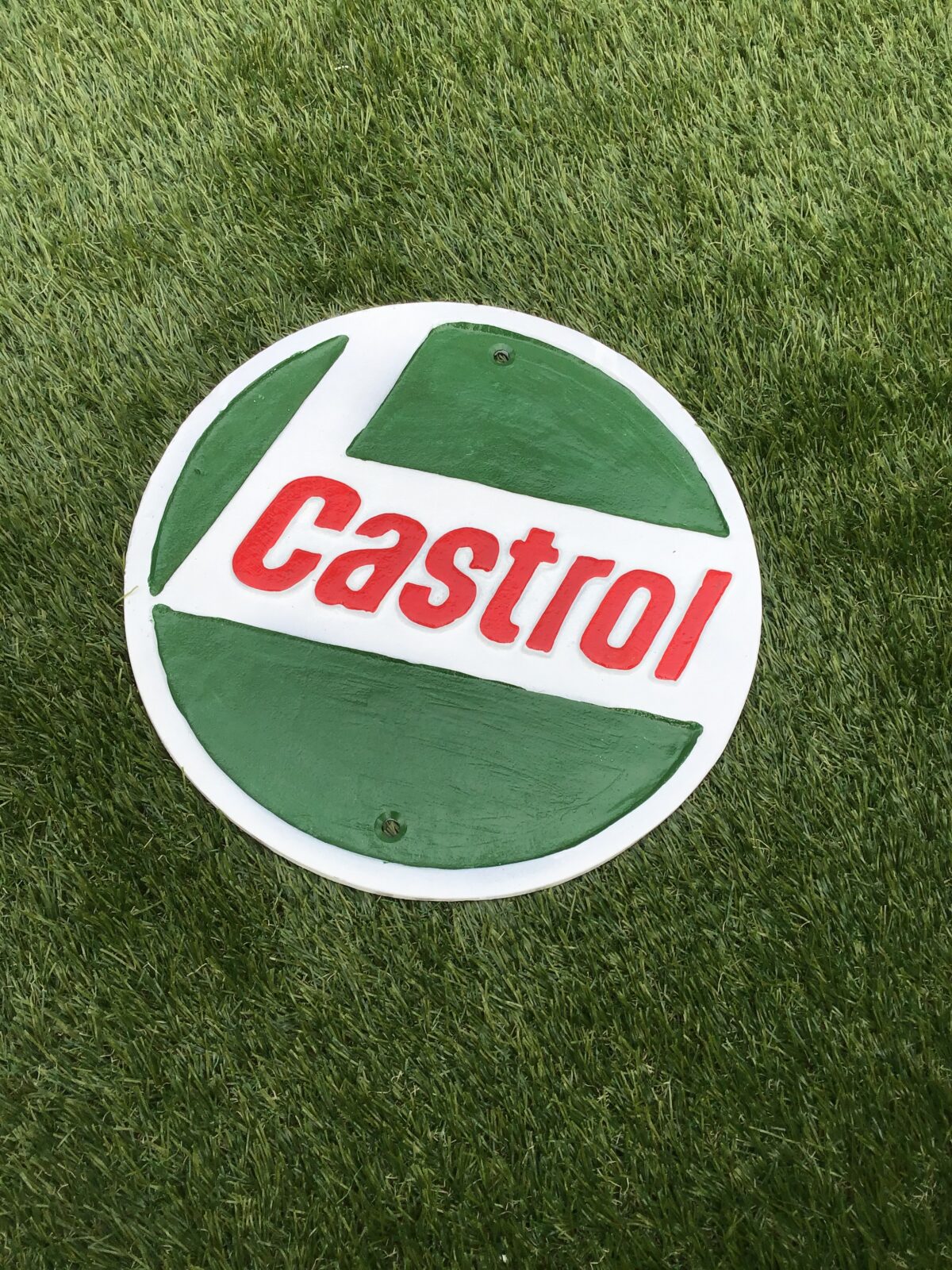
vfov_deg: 58.4
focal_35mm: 31
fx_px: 1137
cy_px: 635
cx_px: 476
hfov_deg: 45.4
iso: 25
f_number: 2.4
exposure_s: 1/399
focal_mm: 3.3
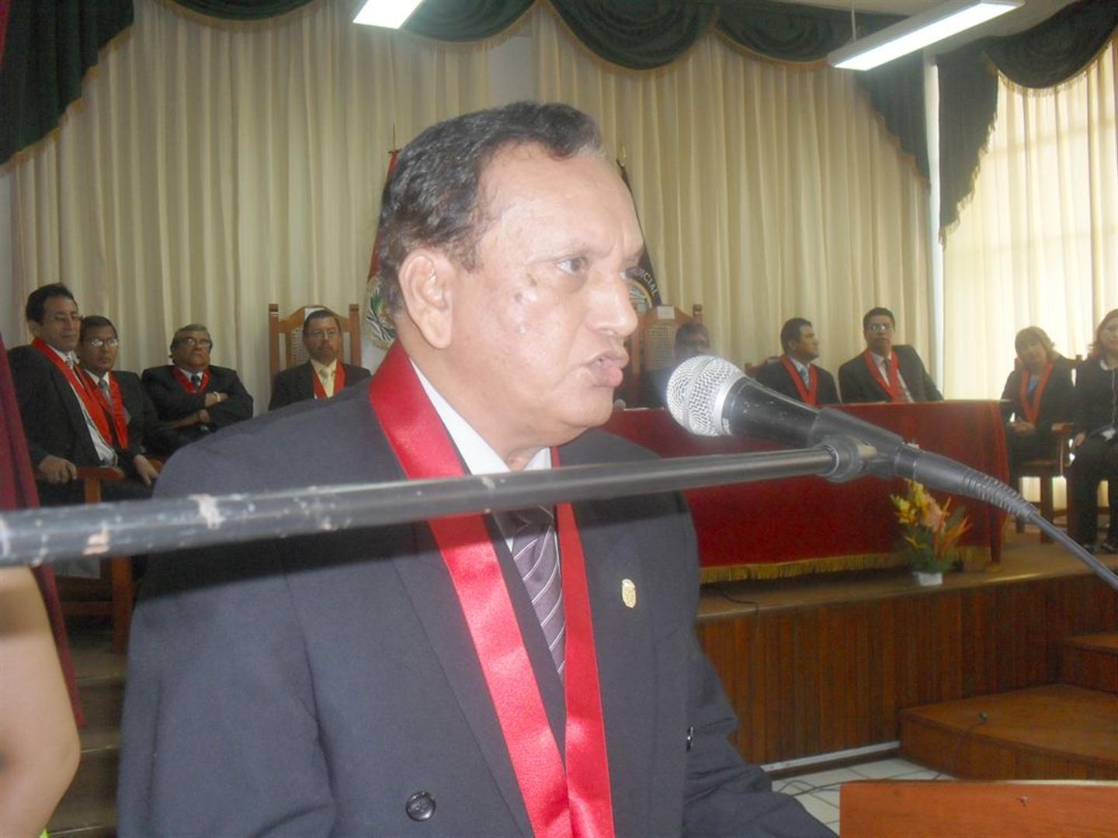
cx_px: 559
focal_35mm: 35
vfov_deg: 40.7
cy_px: 419
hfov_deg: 52.6
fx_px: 1130
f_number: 3.2
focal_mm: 6.3
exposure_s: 1/45
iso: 200
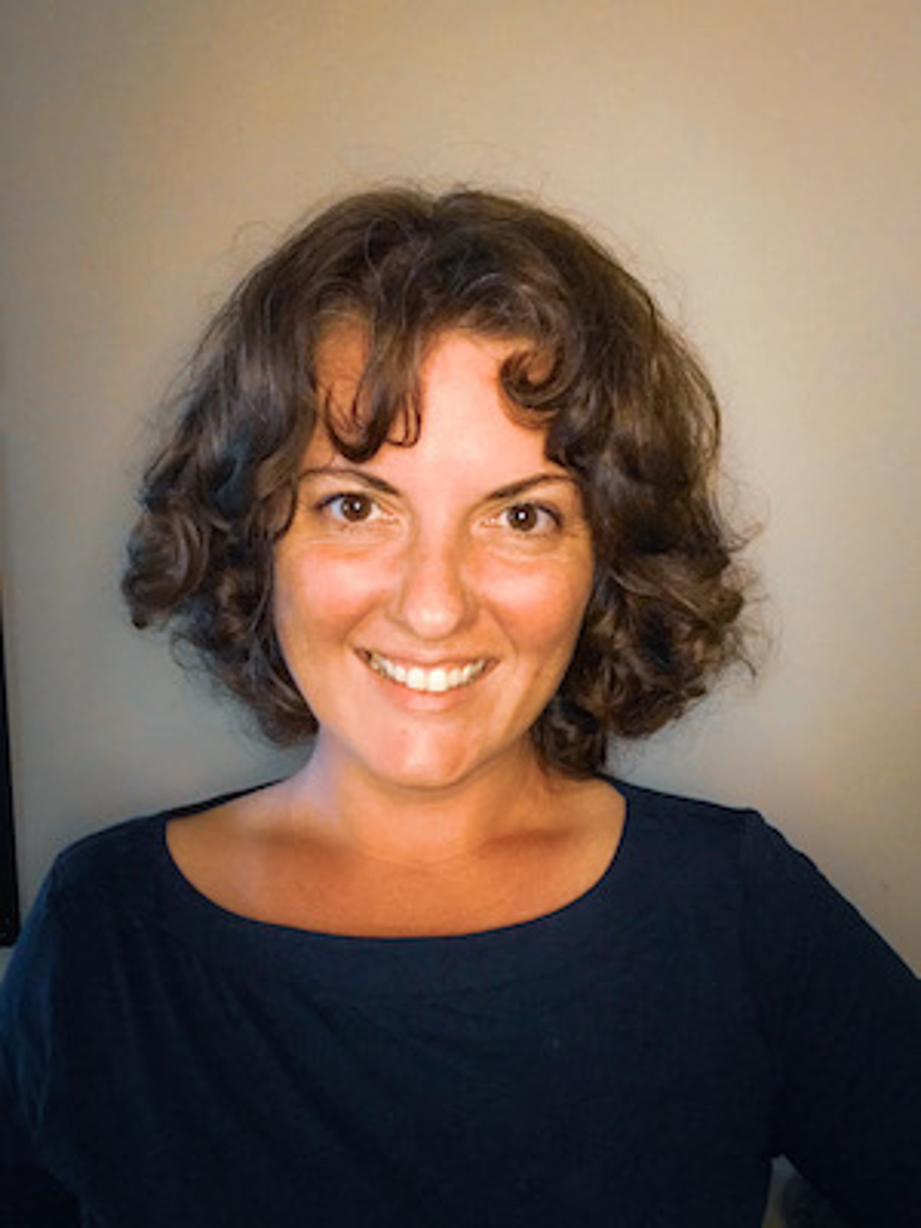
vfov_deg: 56.8
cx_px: 460
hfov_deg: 44.2
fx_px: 1135
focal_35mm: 32
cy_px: 614
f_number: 2.2
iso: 250
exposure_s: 1/19
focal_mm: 2.87
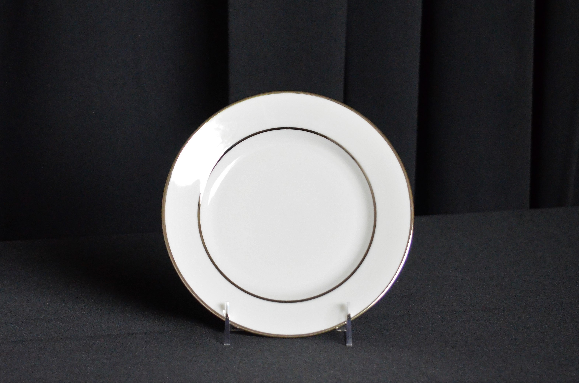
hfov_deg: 21.0
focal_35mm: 98
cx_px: 290
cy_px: 192
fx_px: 1565
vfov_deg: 14.0
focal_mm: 65
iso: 3200
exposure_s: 1/50
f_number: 4.5
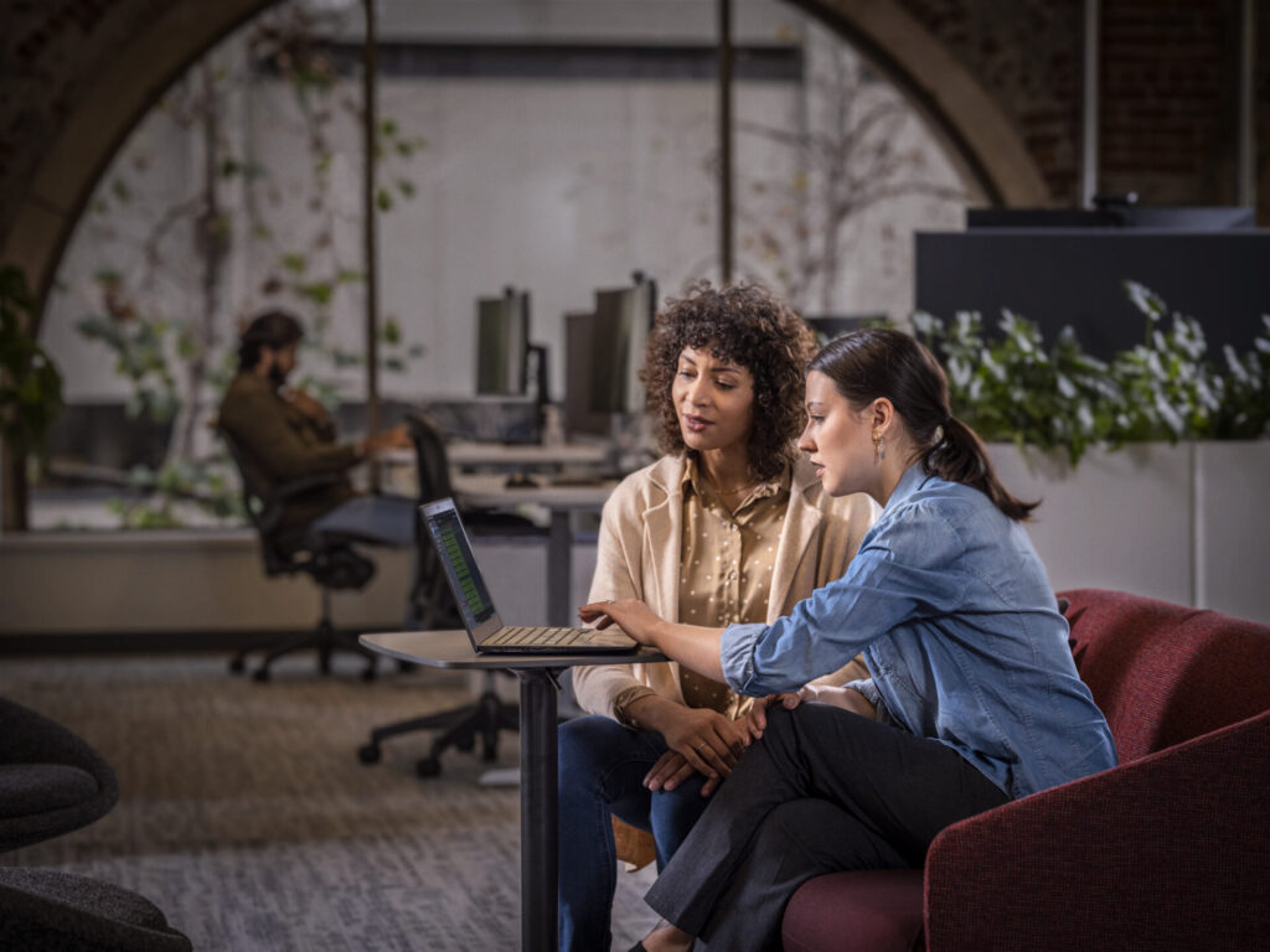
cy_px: 476
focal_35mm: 87
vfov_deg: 17.0
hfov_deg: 22.5
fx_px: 3192
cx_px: 635
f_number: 4
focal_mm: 110
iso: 640
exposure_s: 1/125
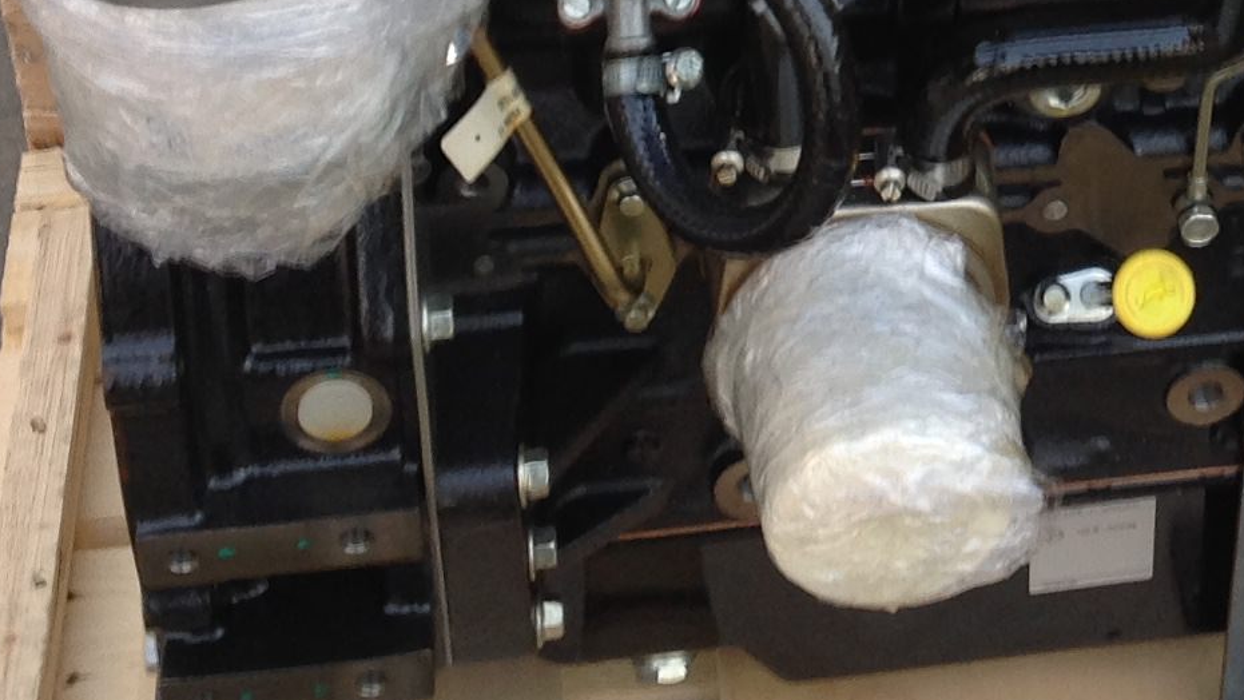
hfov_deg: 19.7
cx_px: 1154
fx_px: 3497
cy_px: -167
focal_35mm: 106
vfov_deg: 11.2
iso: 50
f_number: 2.4
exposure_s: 1/258
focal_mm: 4.28
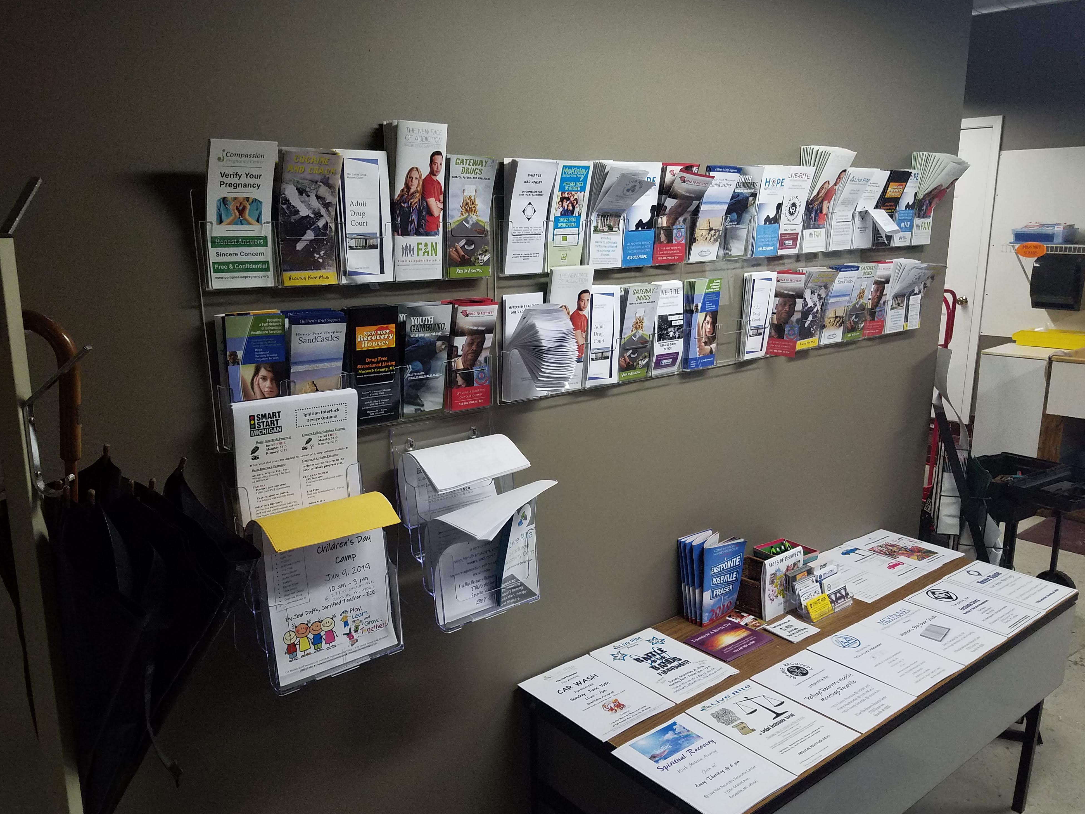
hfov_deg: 65.3
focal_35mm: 27
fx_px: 846
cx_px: 527
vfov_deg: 51.4
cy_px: 403
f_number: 1.7
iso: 200
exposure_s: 1/60
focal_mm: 4.2
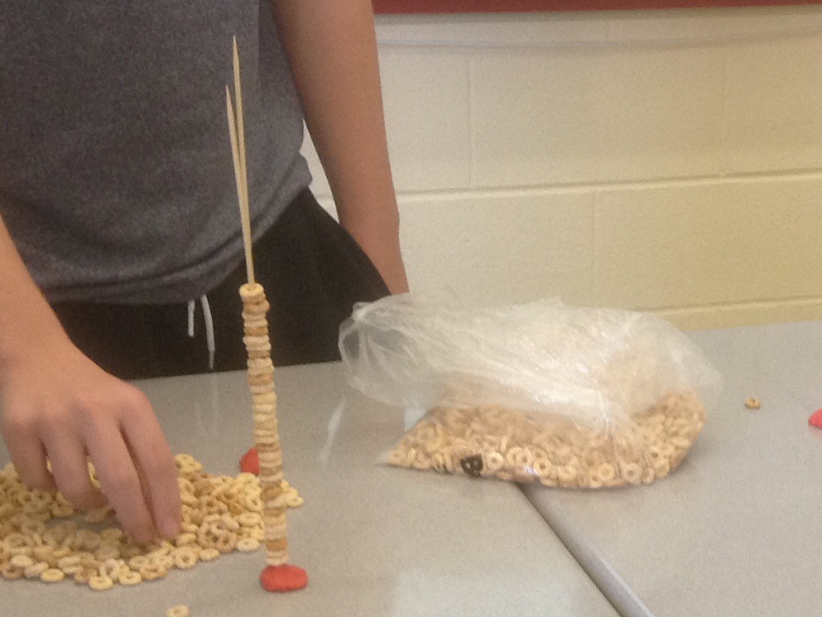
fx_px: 2042
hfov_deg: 22.2
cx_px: 735
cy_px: 469
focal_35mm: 86
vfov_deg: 17.1
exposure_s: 1/24
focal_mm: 3.3
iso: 64
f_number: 2.4
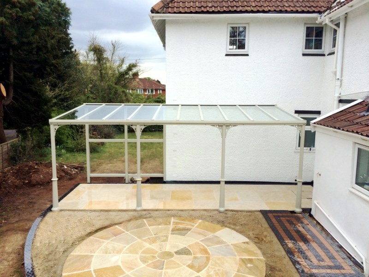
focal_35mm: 29
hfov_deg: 61.7
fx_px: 309
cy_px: 138
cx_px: 184
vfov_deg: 48.2
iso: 32
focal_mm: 4.15
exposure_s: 1/733
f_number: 2.2
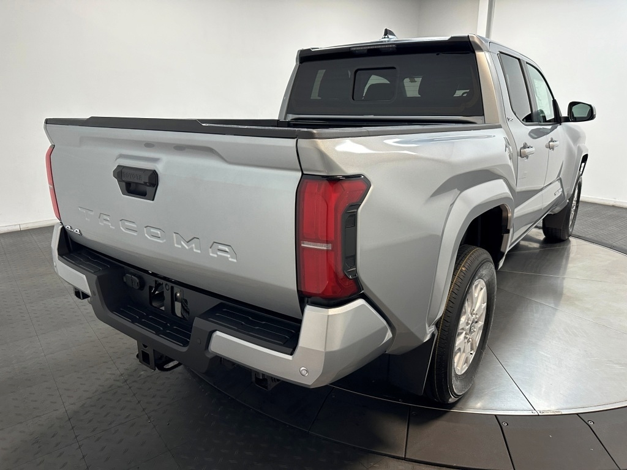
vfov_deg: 56.8
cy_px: 235
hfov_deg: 71.6
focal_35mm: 24
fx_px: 435
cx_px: 314
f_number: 1.78
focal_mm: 6.86
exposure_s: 1/60
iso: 320
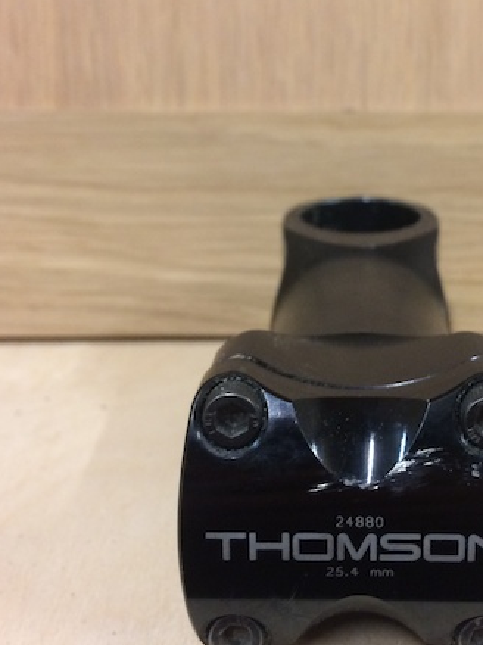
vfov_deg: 36.0
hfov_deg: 27.2
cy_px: 244
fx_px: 987
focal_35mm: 53
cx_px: 353
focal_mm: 4.15
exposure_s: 1/33
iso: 200
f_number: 2.2
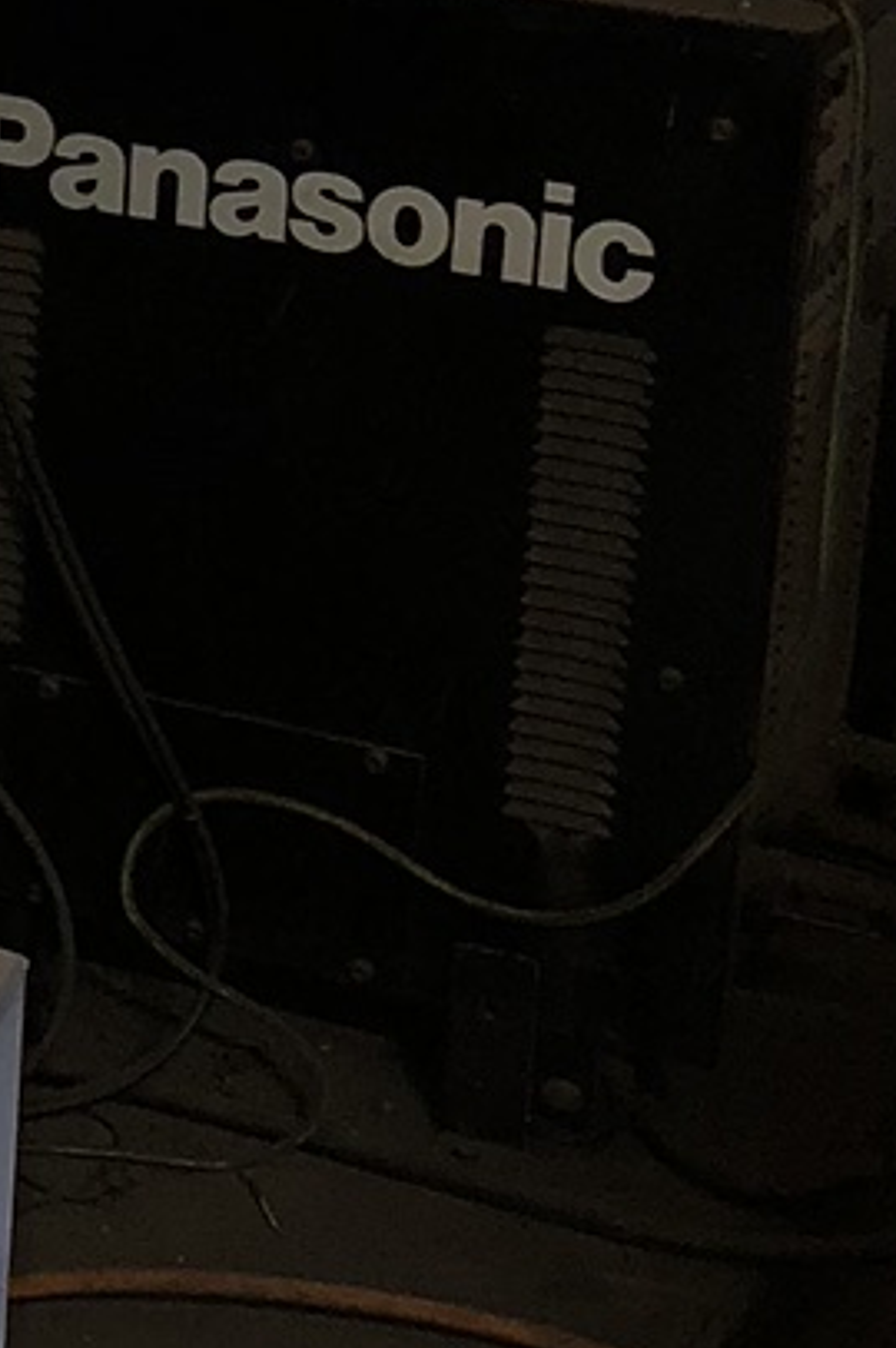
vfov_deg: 13.9
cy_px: 299
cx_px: -1019
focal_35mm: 147
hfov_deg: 8.7
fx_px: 5497
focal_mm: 3.99
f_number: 1.8
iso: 80
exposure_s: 1/6
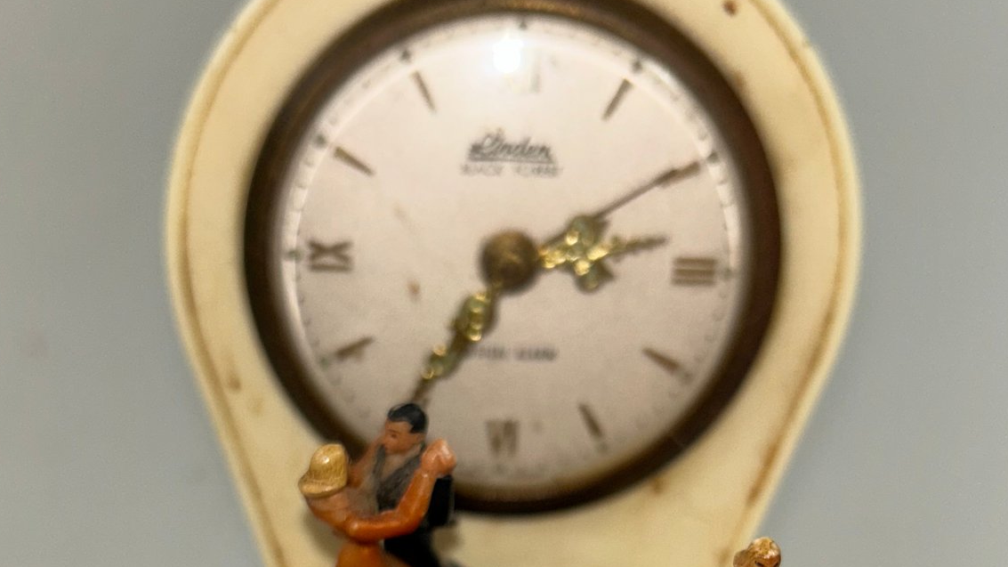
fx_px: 1336
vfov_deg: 22.7
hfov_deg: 41.3
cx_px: 455
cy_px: 613
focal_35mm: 50
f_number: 1.5
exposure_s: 1/78
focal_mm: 5.7
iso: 32
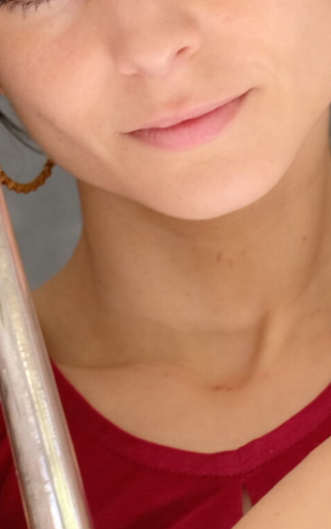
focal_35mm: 285
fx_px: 4113
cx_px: 198
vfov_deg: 7.4
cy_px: 265
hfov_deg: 4.6
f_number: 4.5
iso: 400
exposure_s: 1/125
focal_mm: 55
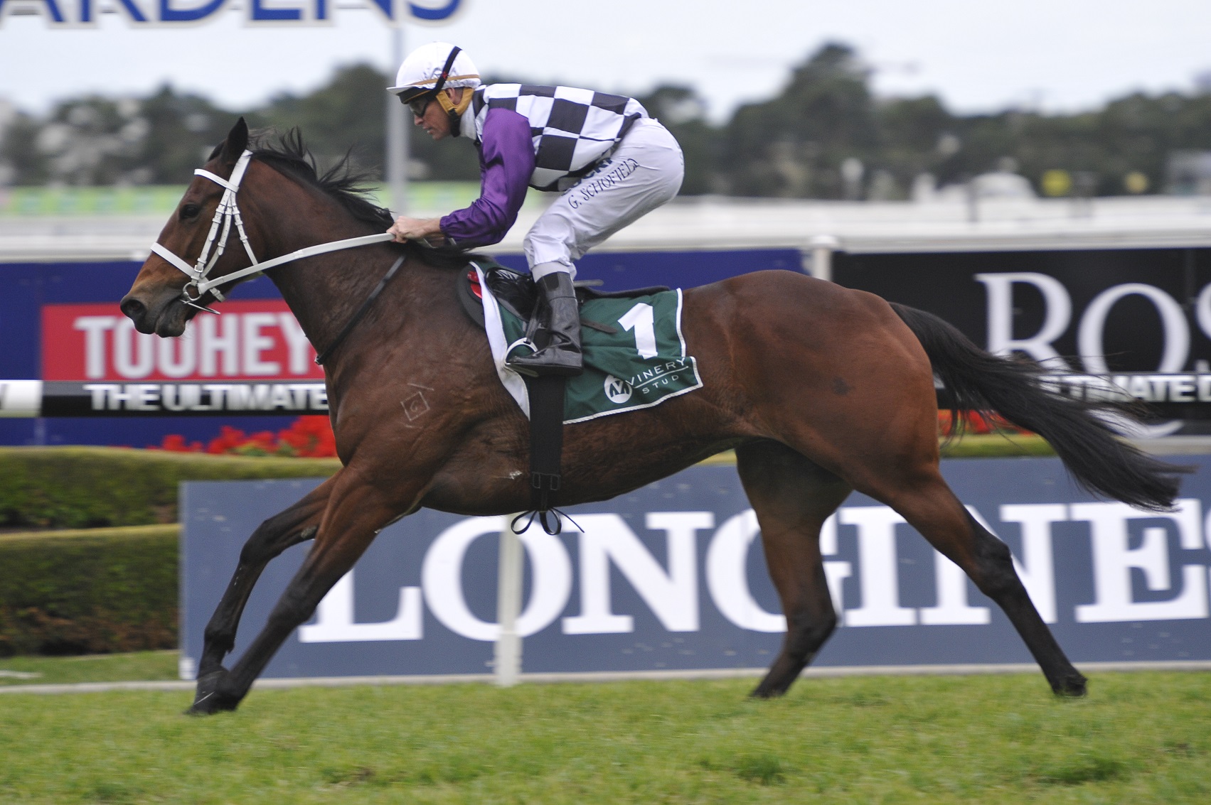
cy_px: 402
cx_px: 606
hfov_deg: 8.2
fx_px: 8404
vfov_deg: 5.5
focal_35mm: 250
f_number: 5.6
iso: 1600
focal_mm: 250
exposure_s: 1/640
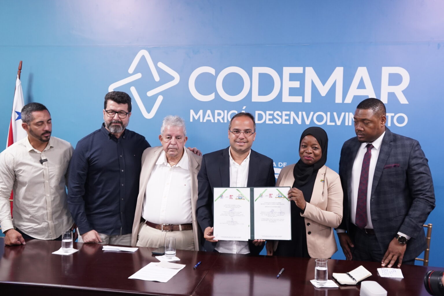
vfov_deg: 34.2
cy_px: 148
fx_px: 481
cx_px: 222
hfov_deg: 49.6
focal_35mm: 39
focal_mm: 26
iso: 2000
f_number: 4.5
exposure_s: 1/30
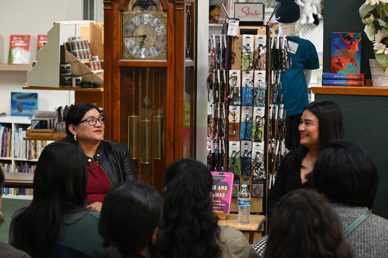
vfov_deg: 13.2
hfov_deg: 19.7
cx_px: 194
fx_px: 1115
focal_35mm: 104
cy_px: 129
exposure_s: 1/40
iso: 1800
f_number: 4.8
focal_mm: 69
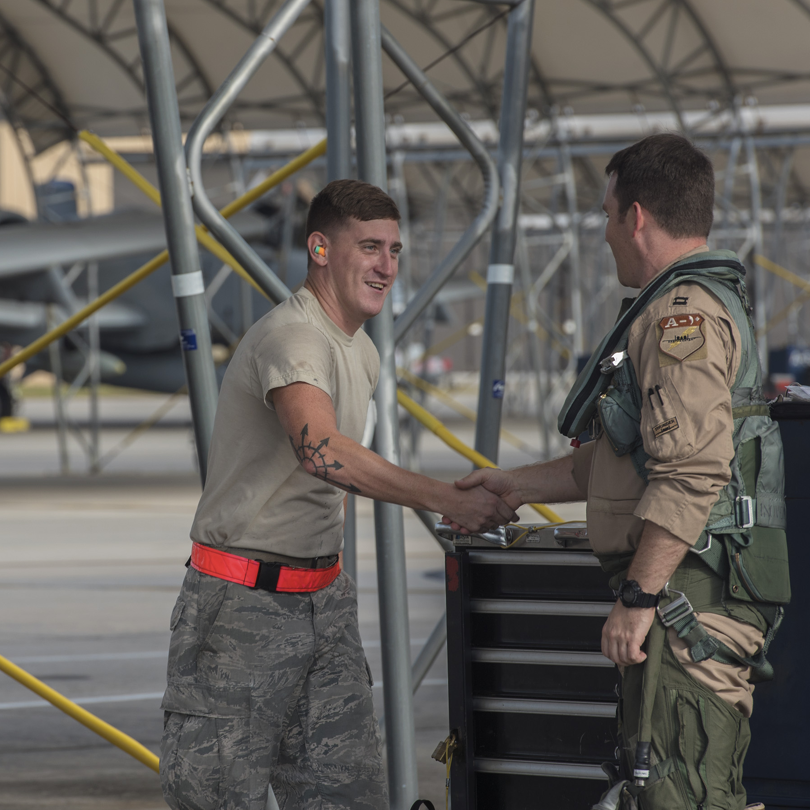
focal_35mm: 256
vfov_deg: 6.8
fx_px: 6777
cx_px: 252
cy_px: 407
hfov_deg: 6.8
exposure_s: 1/200
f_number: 8
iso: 200
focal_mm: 200
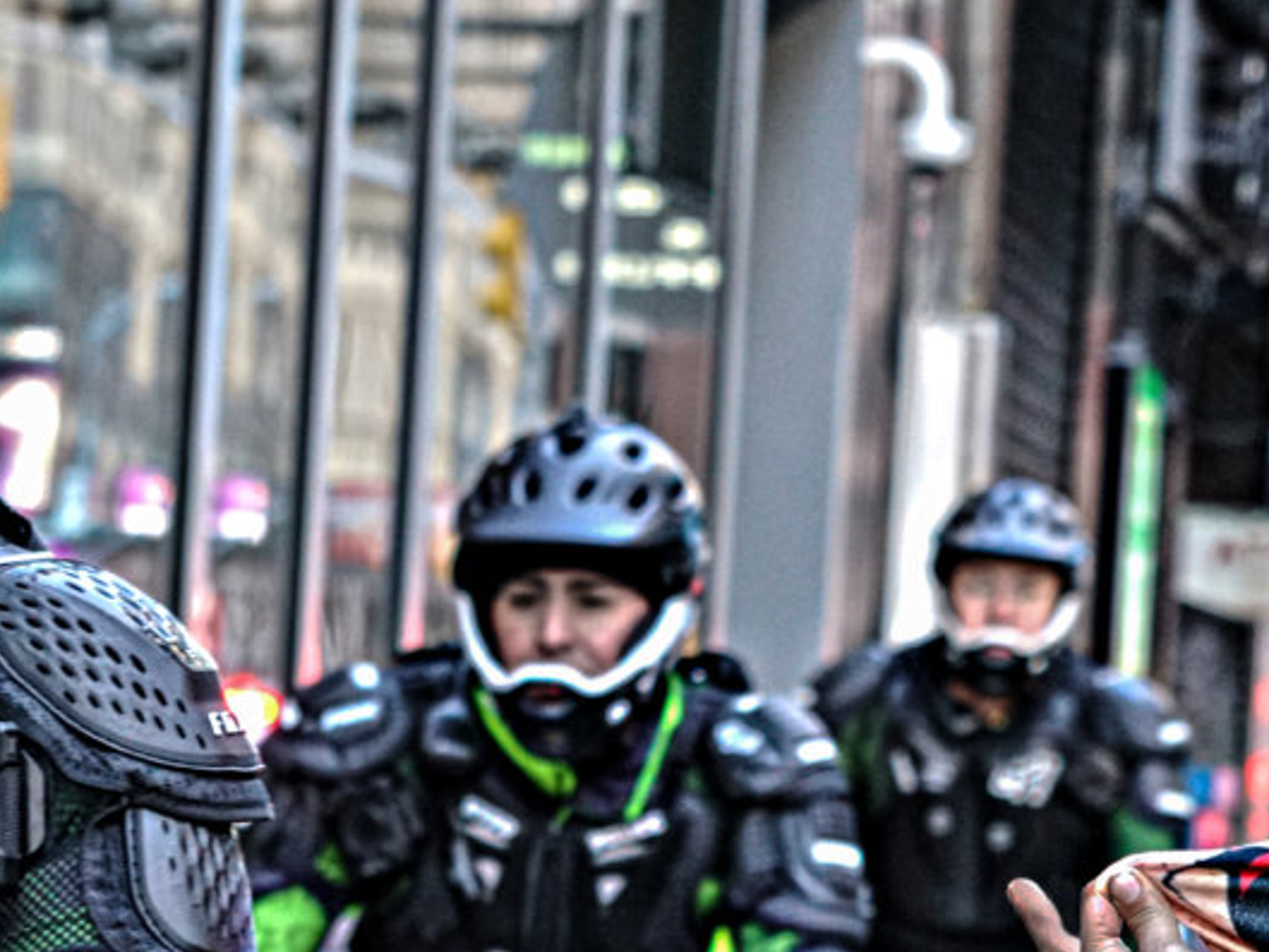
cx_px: 369
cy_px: 917
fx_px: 8397
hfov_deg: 8.6
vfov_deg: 6.5
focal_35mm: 229
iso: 2000
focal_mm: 82
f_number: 5.6
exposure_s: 1/160
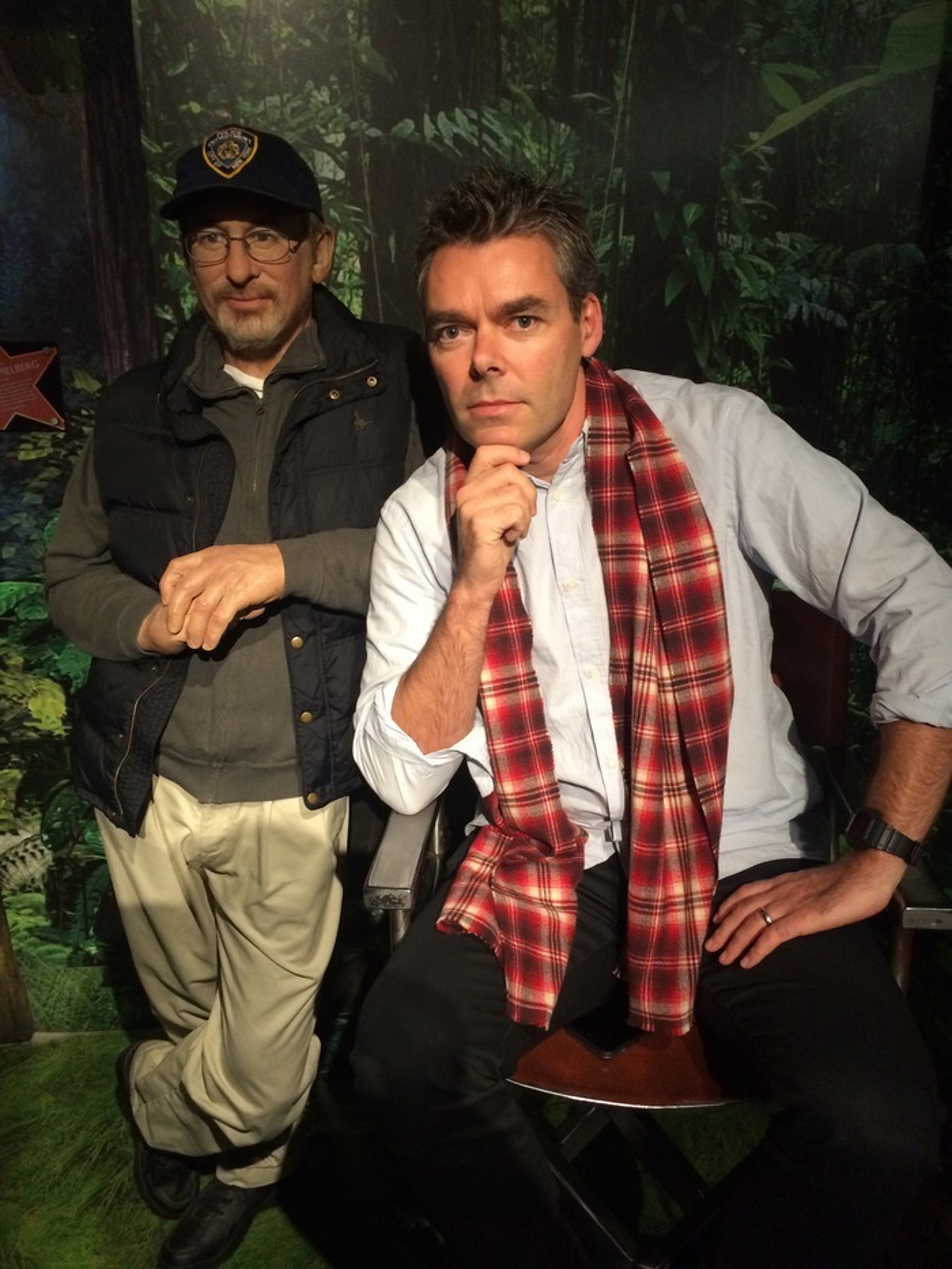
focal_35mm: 29
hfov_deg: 48.2
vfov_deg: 61.7
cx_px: 476
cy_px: 634
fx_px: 1063
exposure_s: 1/25
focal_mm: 4.15
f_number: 2.2
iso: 250
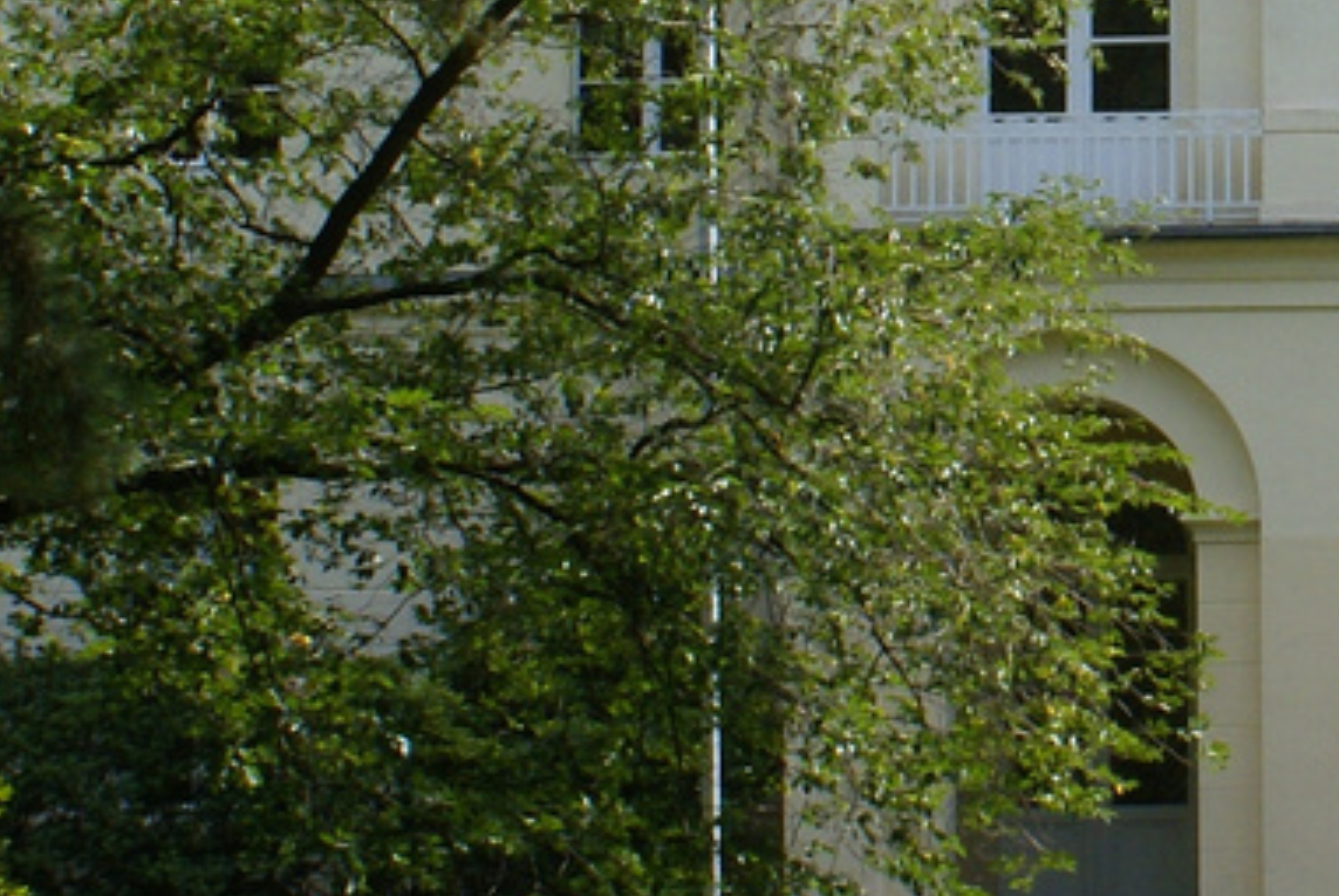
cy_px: -88
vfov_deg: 7.7
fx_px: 6628
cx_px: 1580
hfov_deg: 11.3
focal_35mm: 178
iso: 200
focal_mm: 28
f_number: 13
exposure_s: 1/125
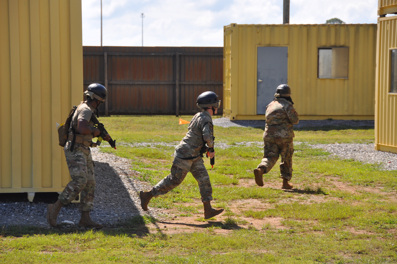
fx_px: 1570
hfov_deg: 14.4
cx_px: 198
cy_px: 132
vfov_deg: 9.6
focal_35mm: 142
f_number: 7.1
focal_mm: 95
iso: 200
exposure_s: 1/800
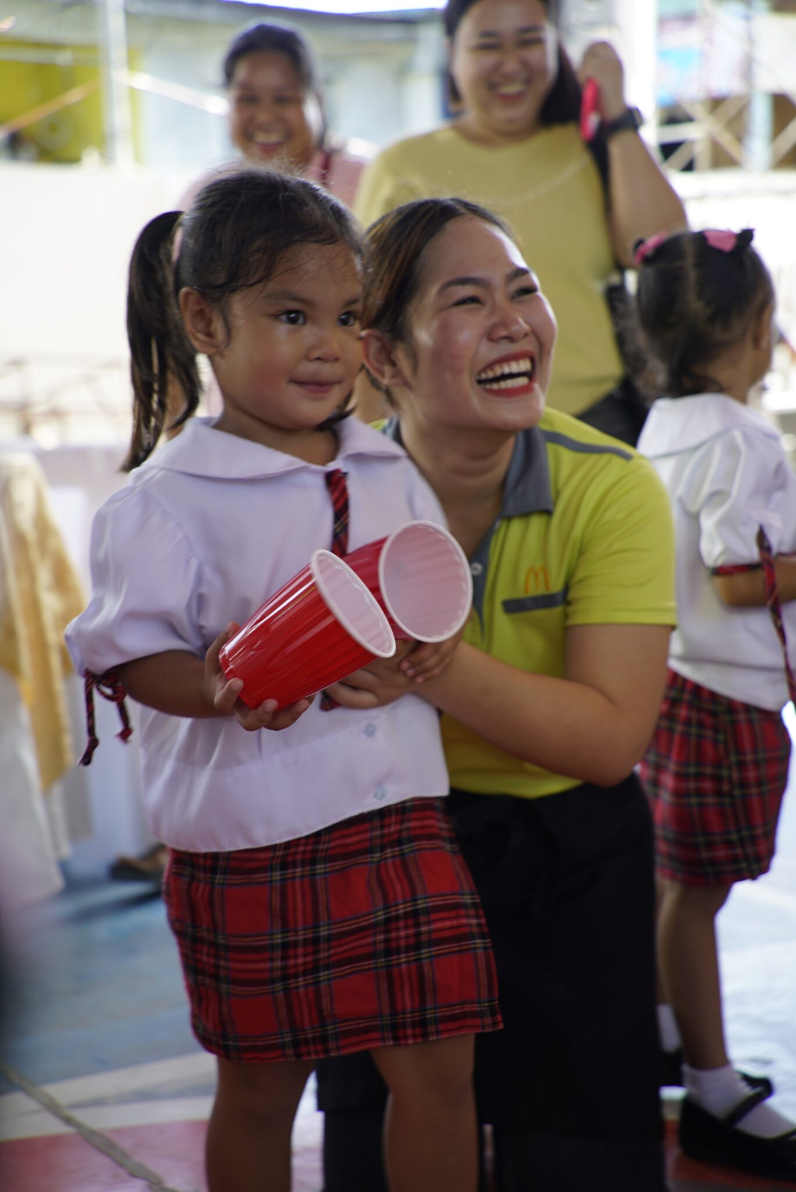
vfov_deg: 30.9
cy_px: 596
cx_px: 398
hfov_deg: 20.9
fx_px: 2153
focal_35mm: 65
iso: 125
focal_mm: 65
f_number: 4
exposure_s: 1/80
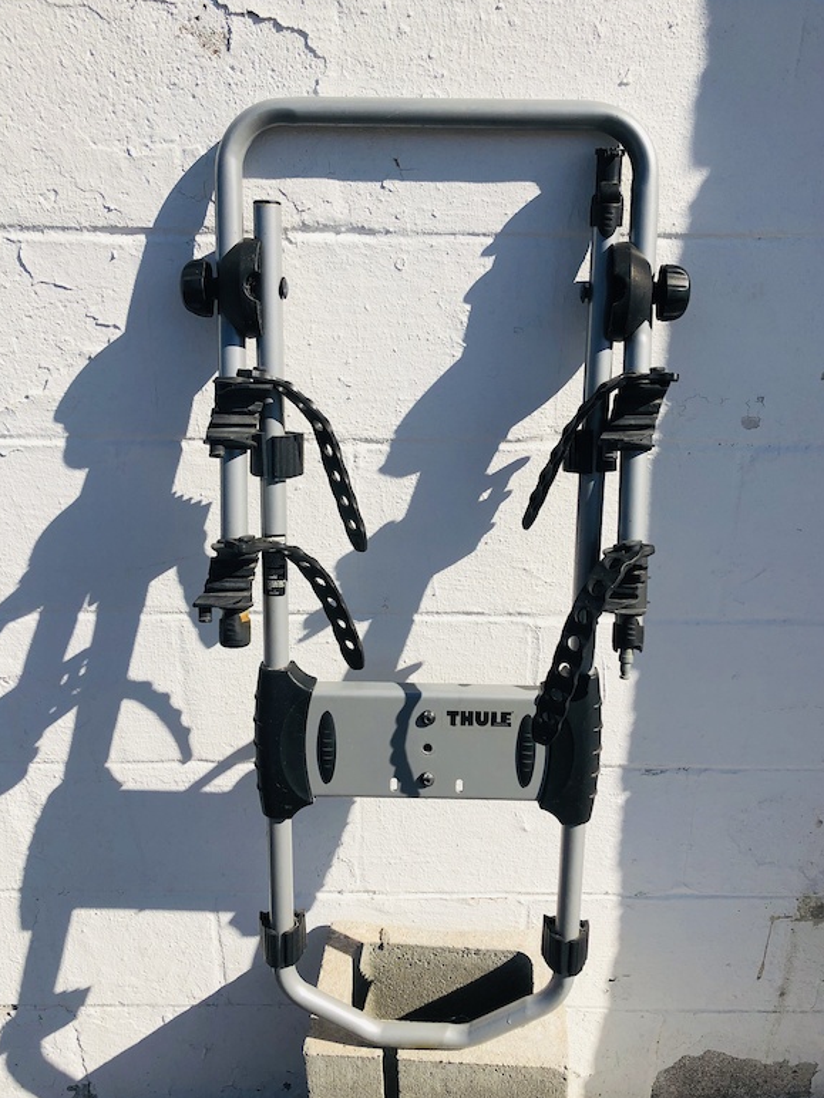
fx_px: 920
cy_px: 556
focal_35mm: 29
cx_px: 417
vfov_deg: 61.7
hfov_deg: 48.2
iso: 20
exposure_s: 1/3205
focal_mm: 3.99
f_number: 1.8
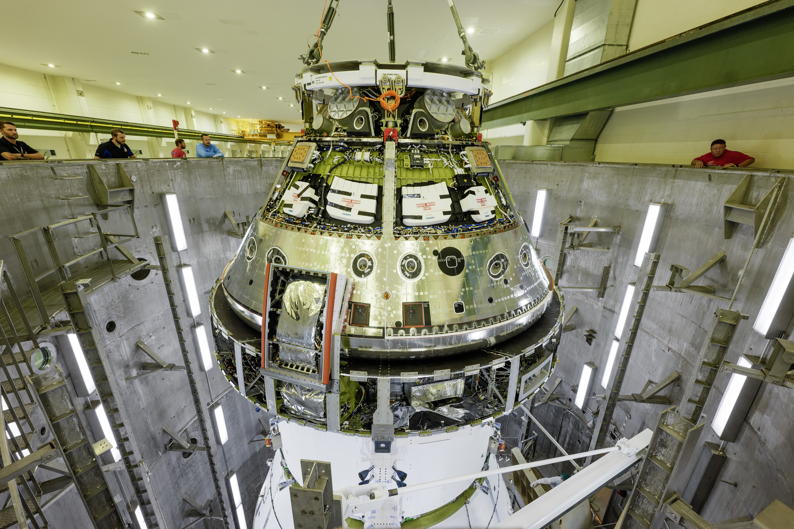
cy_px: 264
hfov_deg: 104.3
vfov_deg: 81.2
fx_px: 309
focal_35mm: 14
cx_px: 397
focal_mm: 14
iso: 800
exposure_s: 1/60
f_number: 7.1
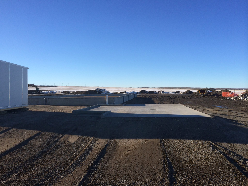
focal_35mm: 30
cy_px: 93
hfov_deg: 60.0
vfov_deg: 46.8
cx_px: 124
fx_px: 215
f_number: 2.2
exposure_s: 1/1786
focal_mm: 4.12
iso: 32
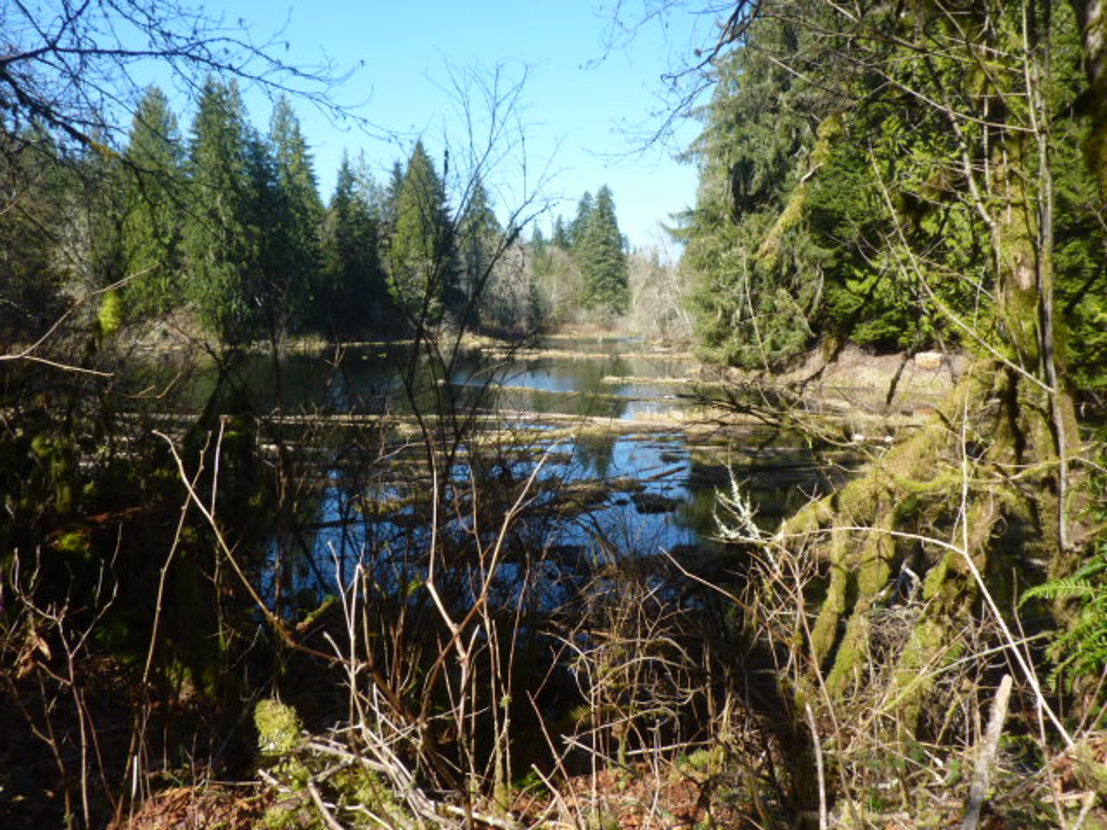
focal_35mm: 25
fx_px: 799
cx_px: 554
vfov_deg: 54.9
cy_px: 415
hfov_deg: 69.4
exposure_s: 1/200
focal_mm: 4.1
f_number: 4
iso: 80
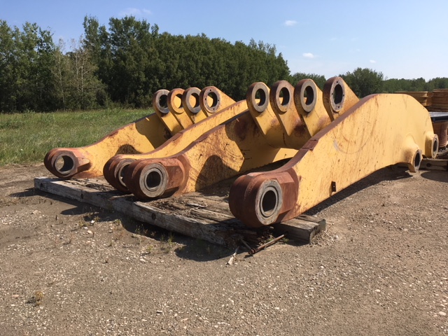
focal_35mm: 29
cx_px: 224
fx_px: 375
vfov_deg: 48.2
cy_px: 168
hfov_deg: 61.7
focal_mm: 4.15
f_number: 2.2
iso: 25
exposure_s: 1/1923
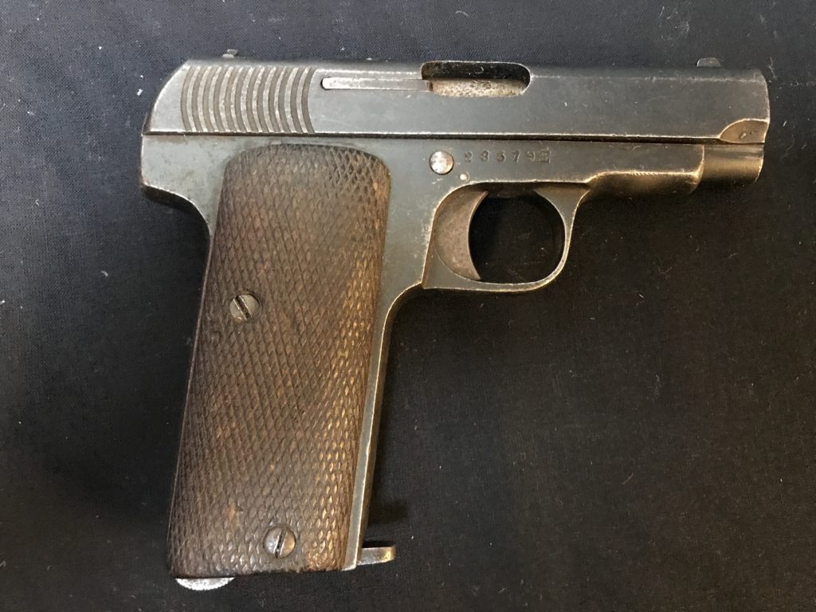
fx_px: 660
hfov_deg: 63.4
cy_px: 306
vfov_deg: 49.7
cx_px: 408
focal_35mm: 28
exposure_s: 1/4
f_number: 1.8
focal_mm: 3.99
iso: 80
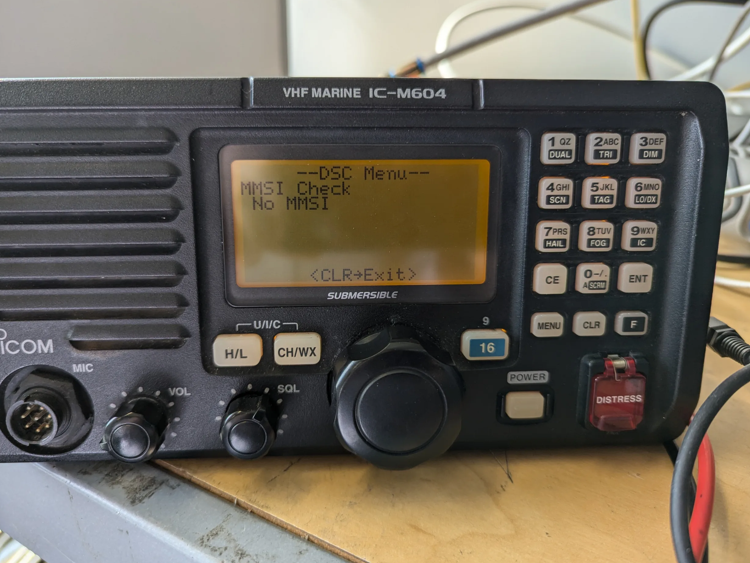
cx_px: 366
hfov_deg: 69.4
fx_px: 542
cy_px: 273
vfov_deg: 54.9
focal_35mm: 25
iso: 46
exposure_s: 1/484
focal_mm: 6.81
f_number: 1.85
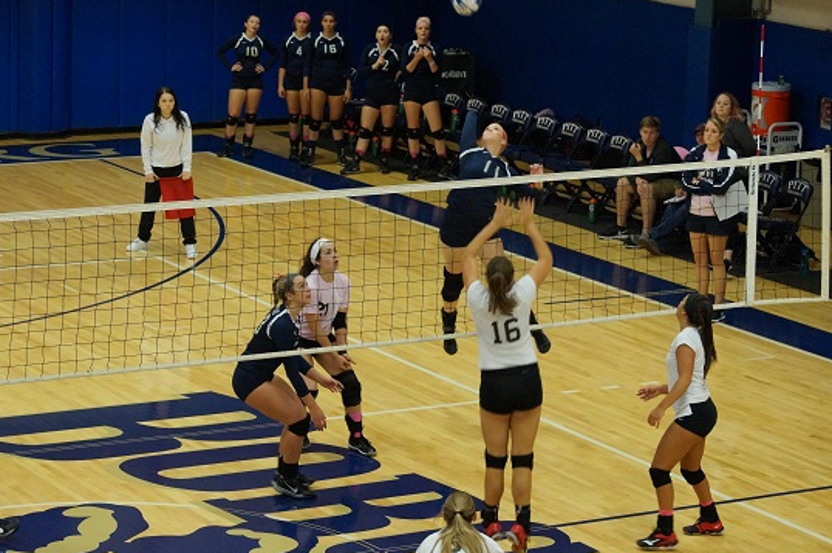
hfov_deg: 18.9
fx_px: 2494
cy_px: 324
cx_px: 352
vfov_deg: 12.7
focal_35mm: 108
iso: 2000
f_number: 4.5
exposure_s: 1/160
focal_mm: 60
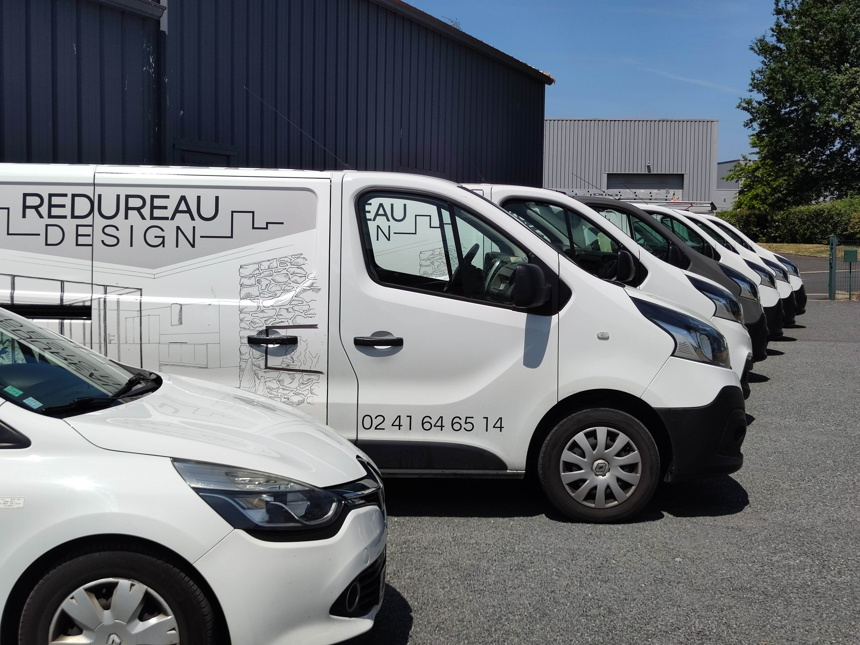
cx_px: 430
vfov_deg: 29.1
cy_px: 322
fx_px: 1242
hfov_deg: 38.2
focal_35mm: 50
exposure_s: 1/4654
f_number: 1.69
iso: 50
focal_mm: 6.72
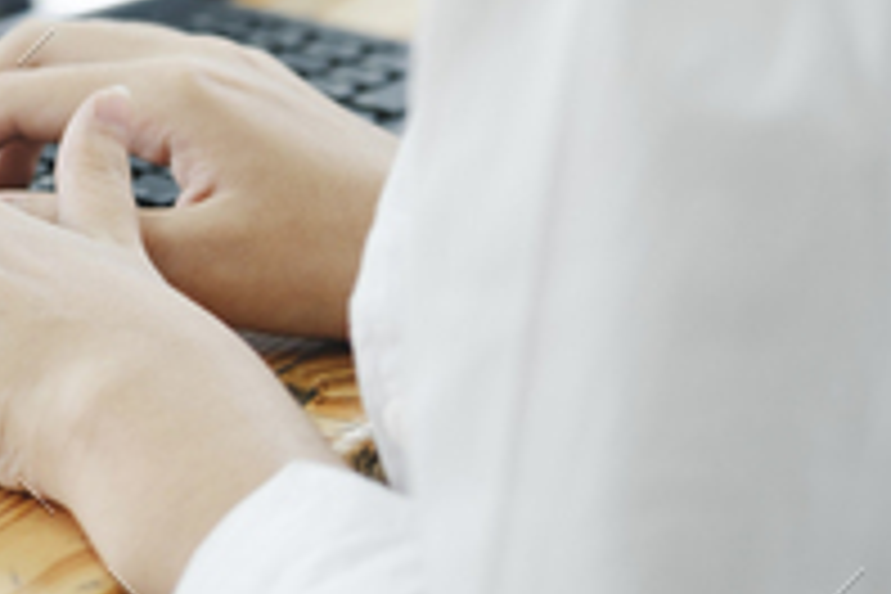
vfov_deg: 8.6
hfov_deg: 12.7
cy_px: -196
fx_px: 3910
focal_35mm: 158
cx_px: -212
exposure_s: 1/80
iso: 250
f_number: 2
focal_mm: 35
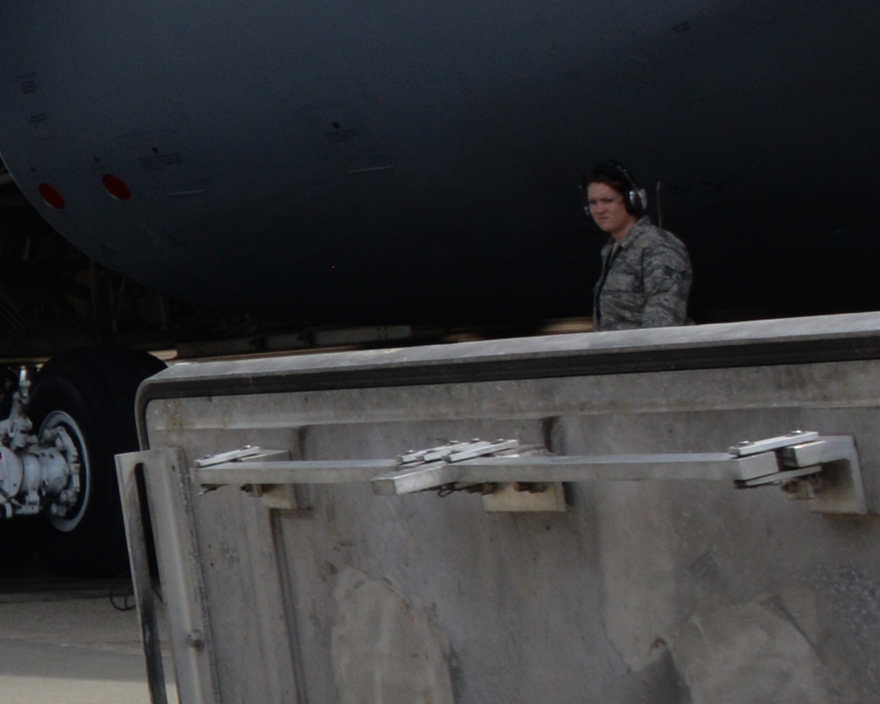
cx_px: -1108
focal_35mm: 135
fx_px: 3516
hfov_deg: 12.0
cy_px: 124
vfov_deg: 11.4
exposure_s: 1/640
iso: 640
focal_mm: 28
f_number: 13
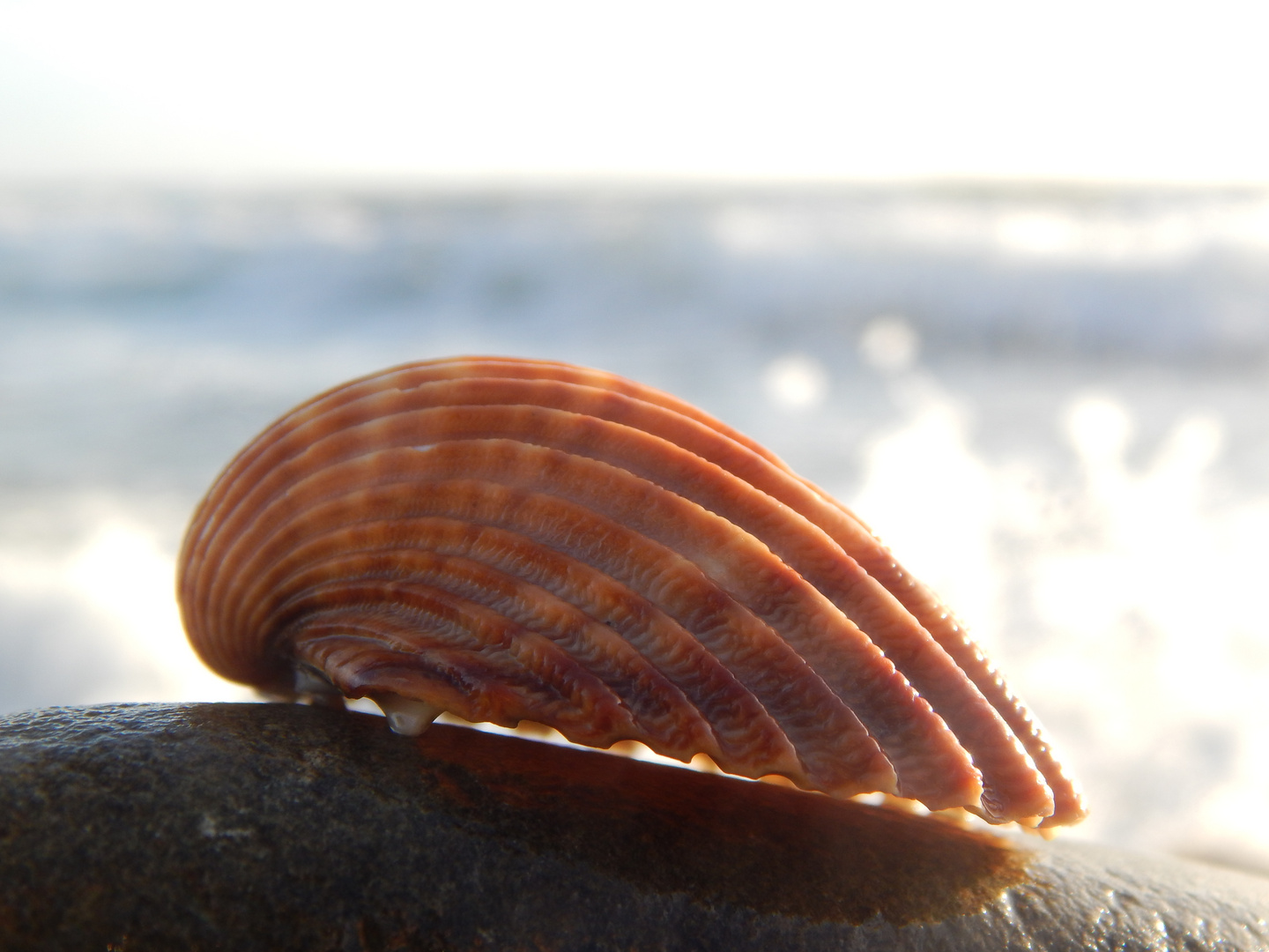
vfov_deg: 26.6
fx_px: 2016
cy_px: 476
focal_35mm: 55
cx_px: 634
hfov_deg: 34.9
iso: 125
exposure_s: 1/400
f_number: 3.8
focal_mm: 9.7
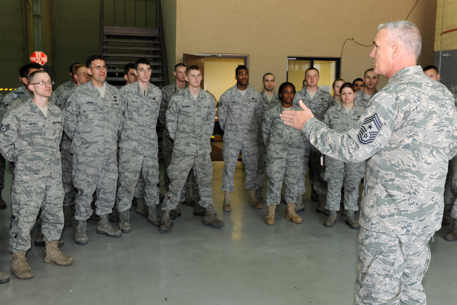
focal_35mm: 38
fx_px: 482
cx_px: 228
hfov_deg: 50.7
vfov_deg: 35.1
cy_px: 152
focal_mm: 38
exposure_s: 1/60
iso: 400
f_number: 5.6
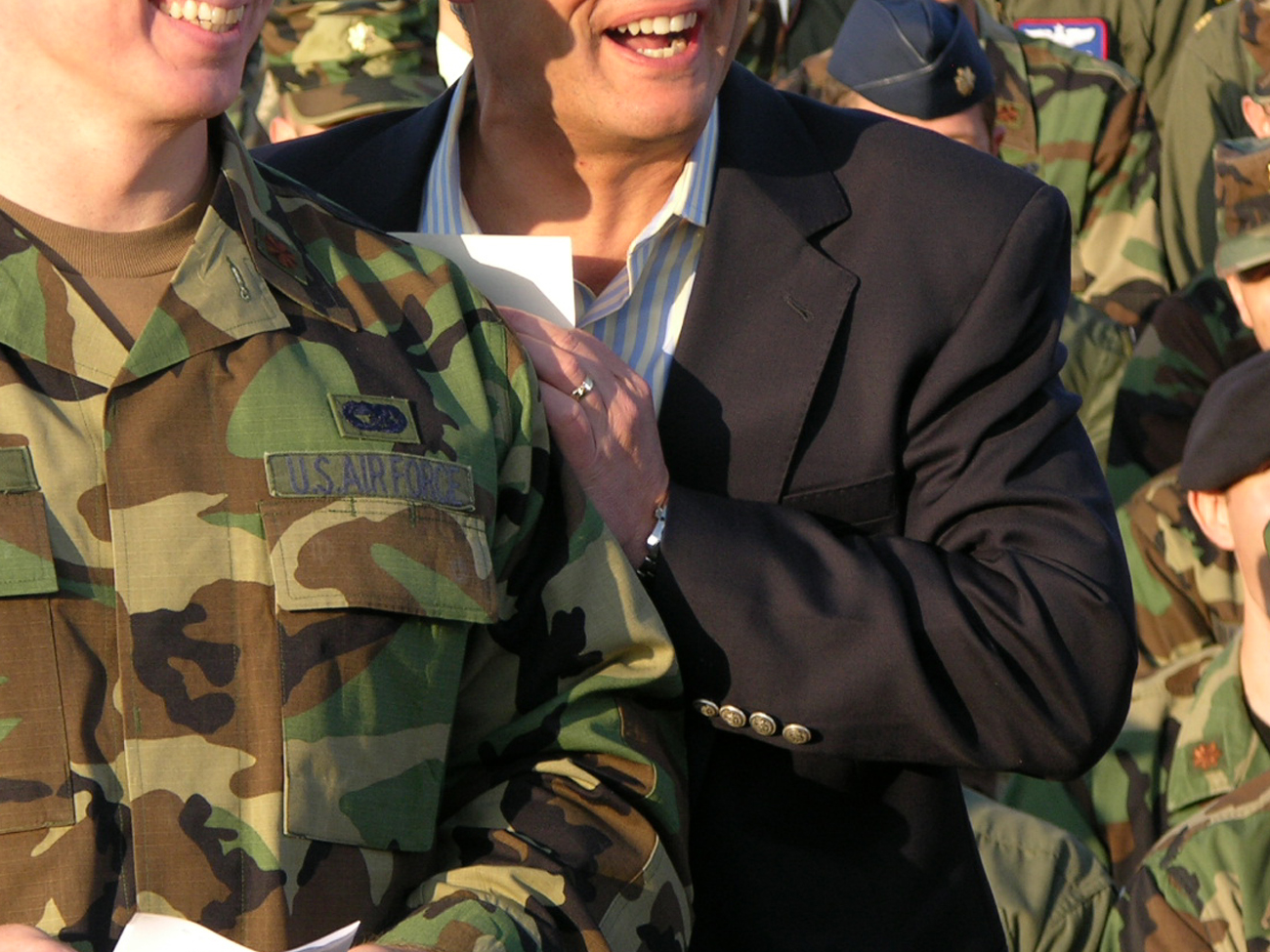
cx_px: 130
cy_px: 319
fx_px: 10163
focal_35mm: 277
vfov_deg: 5.4
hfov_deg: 7.1
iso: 50
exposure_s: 1/173
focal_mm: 37.7
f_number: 3.9
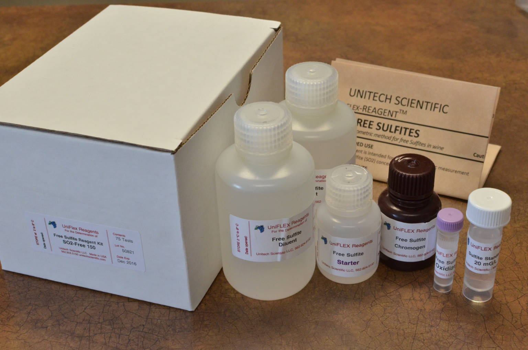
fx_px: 768
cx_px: 264
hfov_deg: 37.9
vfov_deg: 25.6
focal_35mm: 52
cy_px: 175
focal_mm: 35
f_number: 10
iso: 2000
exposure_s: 1/80
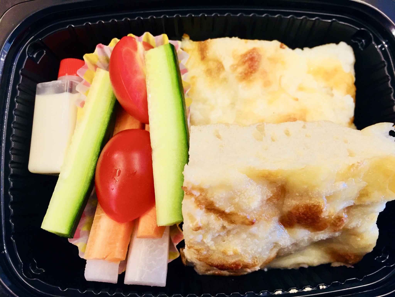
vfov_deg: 48.2
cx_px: 198
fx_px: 331
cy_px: 148
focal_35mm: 29
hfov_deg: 61.7
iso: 125
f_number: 2.2
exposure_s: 1/33
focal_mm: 4.15
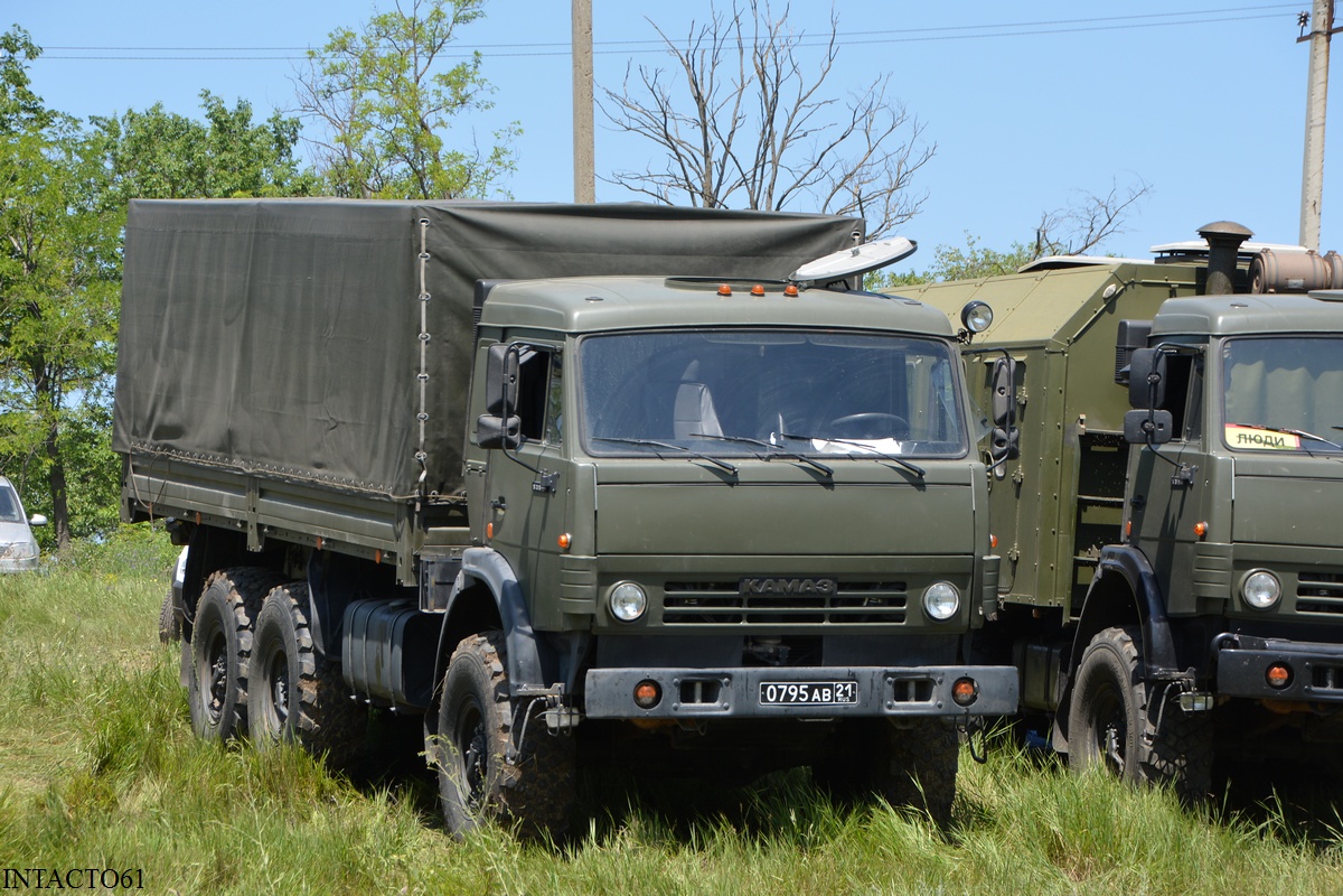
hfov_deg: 15.2
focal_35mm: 135
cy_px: 448
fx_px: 5036
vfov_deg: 10.2
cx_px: 672
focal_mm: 90
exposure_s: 1/250
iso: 200
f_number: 8
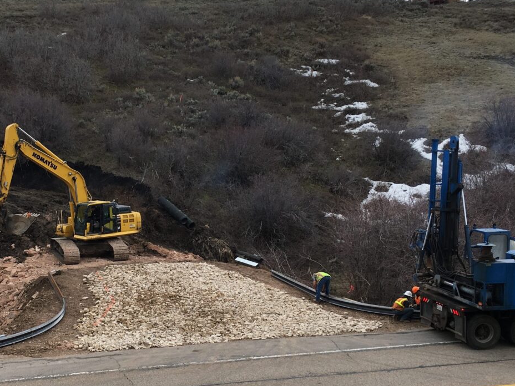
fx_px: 714
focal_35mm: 48
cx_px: 149
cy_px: 219
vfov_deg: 30.2
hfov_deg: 38.9
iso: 25
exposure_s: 1/314
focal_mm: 4.15
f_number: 2.2
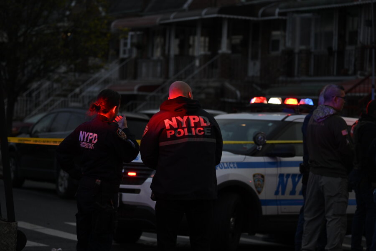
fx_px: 1358
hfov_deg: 15.8
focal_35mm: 130
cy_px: 126
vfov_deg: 10.5
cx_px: 188
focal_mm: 130
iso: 1000
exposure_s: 1/500
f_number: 4.8
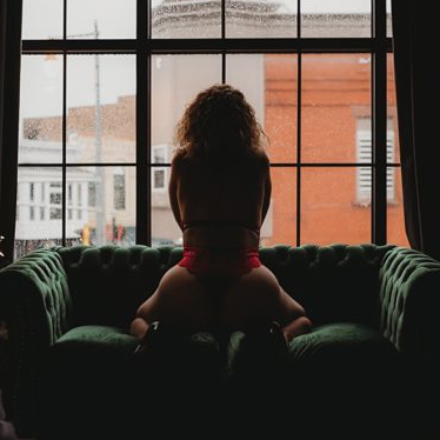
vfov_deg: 28.2
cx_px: 228
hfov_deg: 28.2
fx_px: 877
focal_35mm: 61
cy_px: 221
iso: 800
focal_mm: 35
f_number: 2.2
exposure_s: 1/250
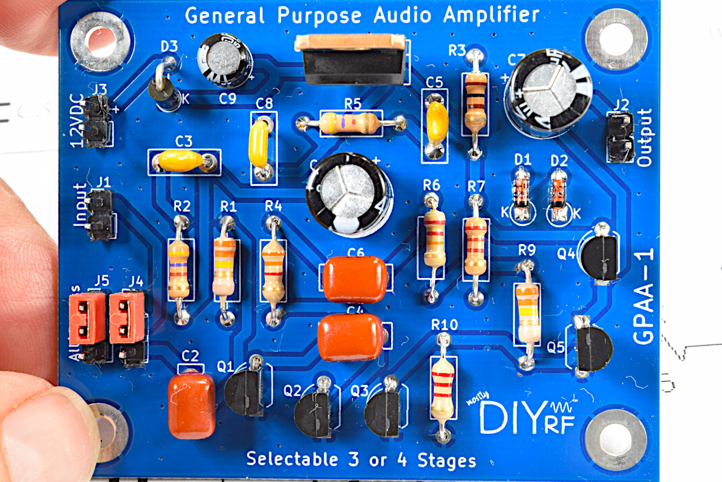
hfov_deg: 25.1
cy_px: 233
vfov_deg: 16.9
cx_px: 348
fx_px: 1625
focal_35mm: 81
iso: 400
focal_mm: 48
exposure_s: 1/8
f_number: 29
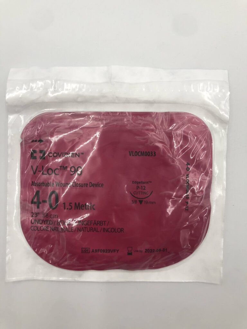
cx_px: 124
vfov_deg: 63.4
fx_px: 266
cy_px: 164
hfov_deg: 49.7
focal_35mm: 28
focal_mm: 3.99
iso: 32
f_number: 1.8
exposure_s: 1/120
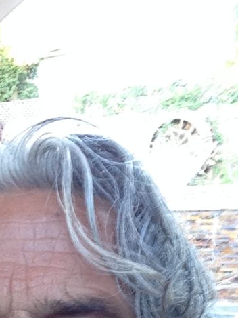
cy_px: 330
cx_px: 39
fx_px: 660
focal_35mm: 72
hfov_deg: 20.2
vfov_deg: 25.5
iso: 125
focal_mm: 2.15
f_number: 2.4
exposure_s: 1/30
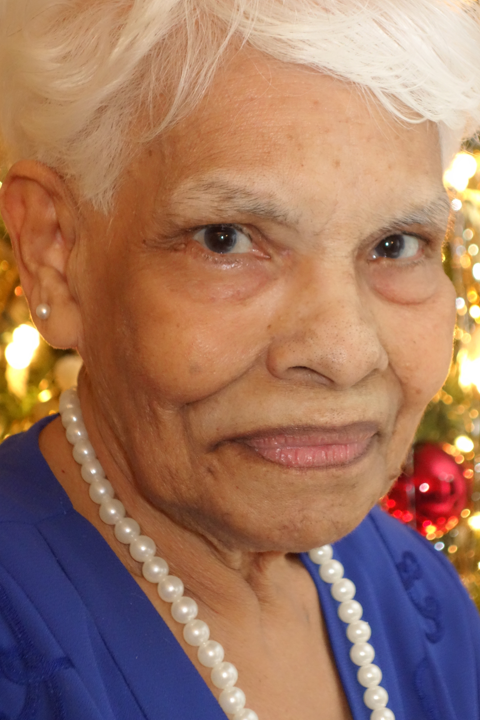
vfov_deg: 22.1
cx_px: 297
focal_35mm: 92
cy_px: 312
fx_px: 1840
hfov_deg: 14.9
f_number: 3.5
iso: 1600
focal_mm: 23.55
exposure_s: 1/30
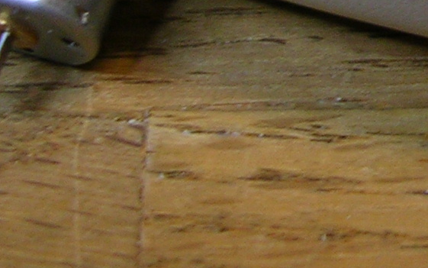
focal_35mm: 147
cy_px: -167
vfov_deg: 8.7
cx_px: 555
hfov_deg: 13.7
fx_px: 1715
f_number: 2.8
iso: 50
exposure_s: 1/15.9
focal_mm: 5.8
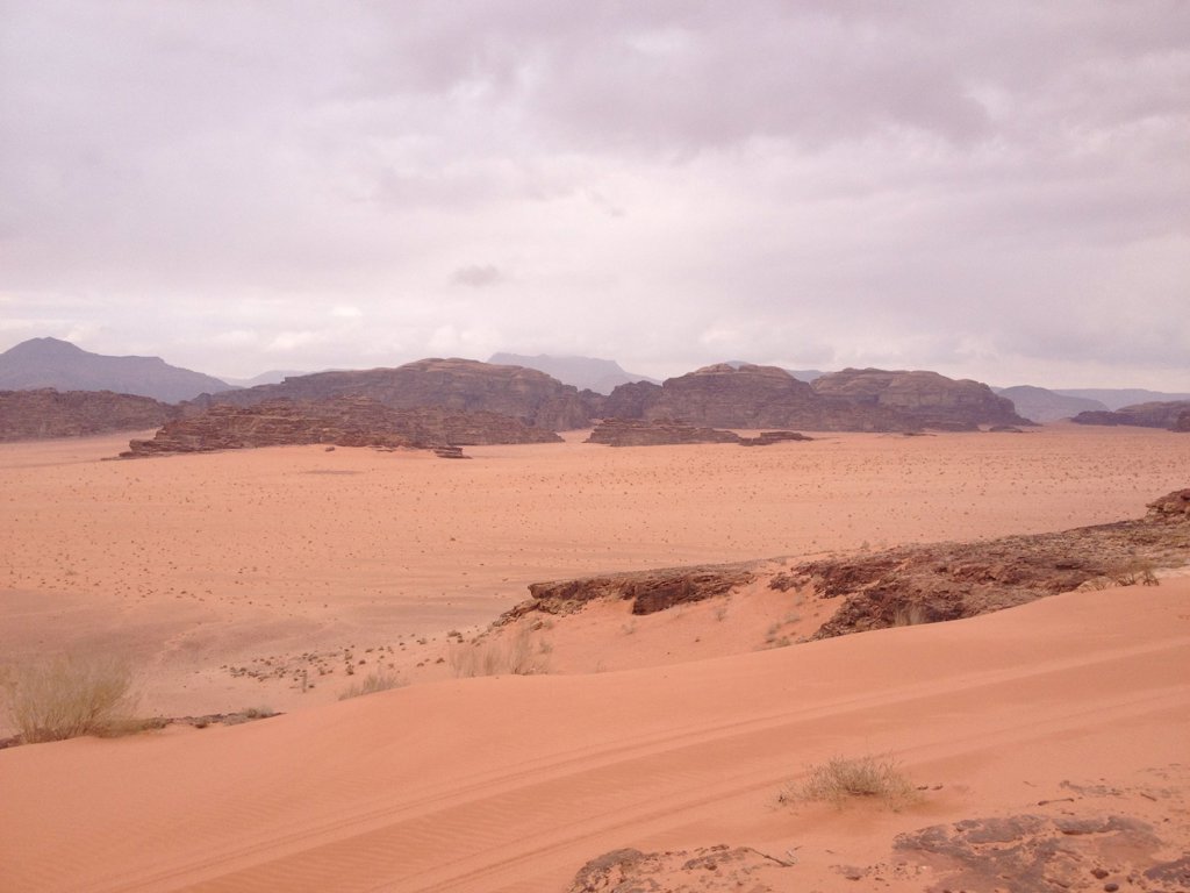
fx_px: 1203
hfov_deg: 52.6
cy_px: 446
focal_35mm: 35
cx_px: 595
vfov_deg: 40.7
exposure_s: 1/778
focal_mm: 4.28
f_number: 2.4
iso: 50
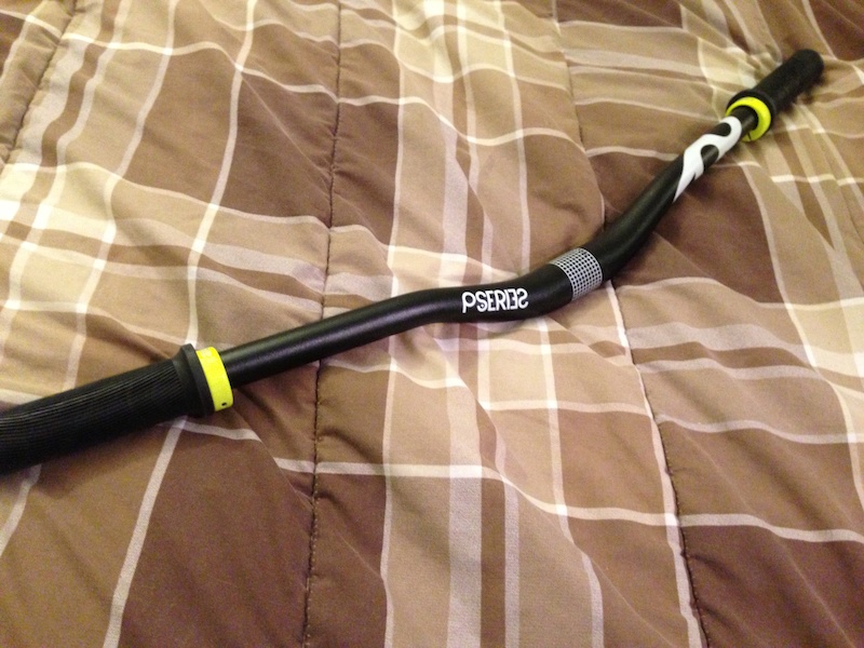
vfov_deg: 42.9
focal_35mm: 33
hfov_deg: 55.4
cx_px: 432
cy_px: 324
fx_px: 824
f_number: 2.4
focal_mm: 4.13
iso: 500
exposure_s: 1/15
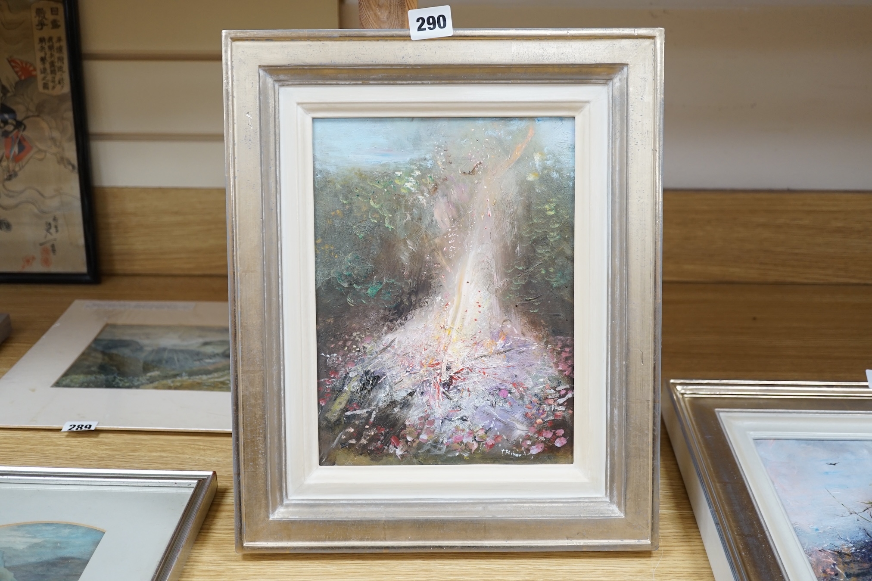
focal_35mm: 45
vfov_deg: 29.9
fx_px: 1090
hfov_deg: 43.6
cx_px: 436
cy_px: 290
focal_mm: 30
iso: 500
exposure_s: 1/60
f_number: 3.5
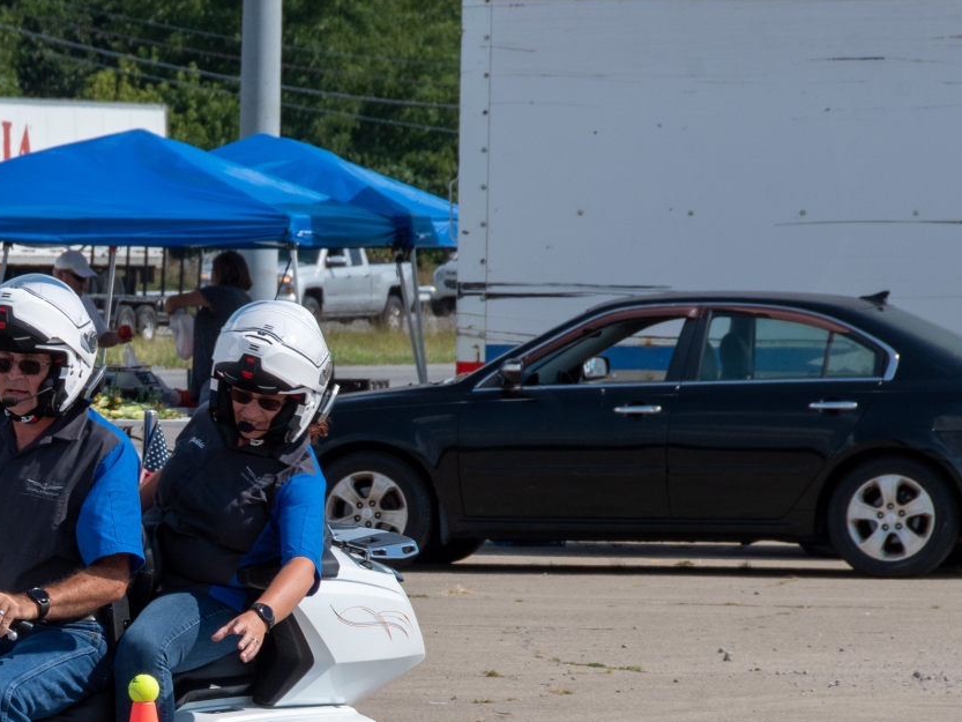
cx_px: 28
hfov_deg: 5.3
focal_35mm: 374
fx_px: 10395
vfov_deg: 4.0
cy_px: 616
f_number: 14
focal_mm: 120
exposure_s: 1/400
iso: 200
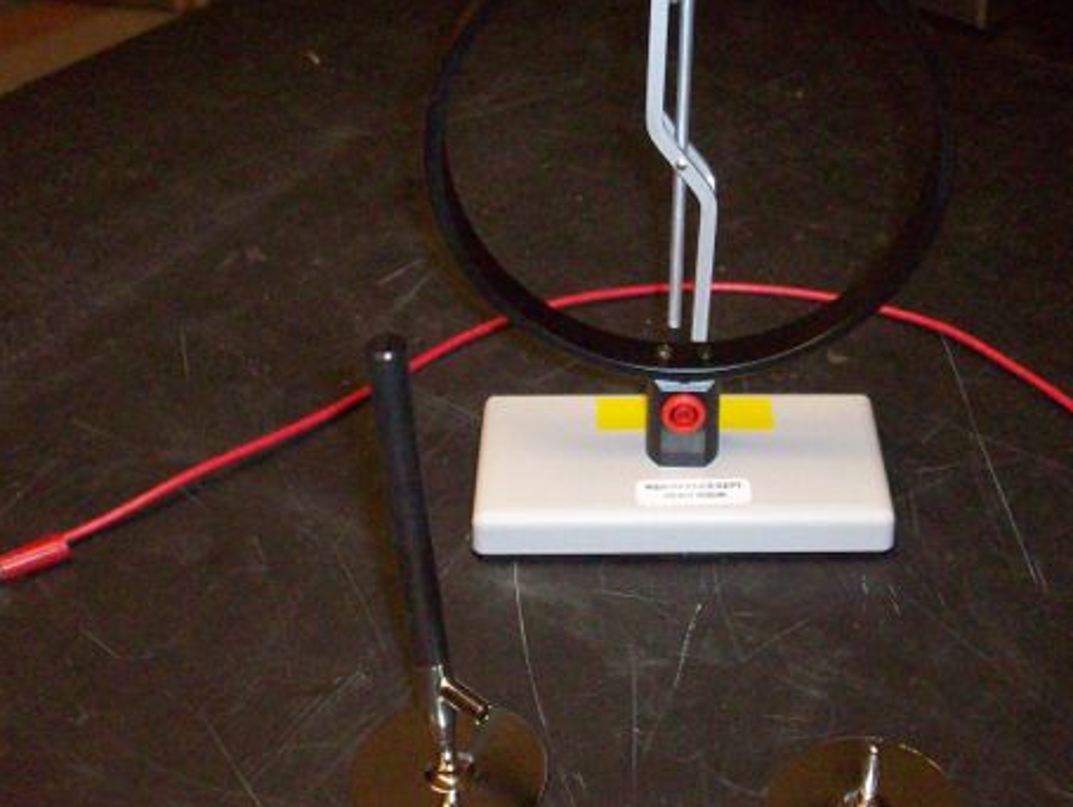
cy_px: 300
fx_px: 1613
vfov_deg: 28.0
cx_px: 677
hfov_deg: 36.6
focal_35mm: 52
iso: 400
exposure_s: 1/128
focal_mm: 6.2
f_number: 2.8
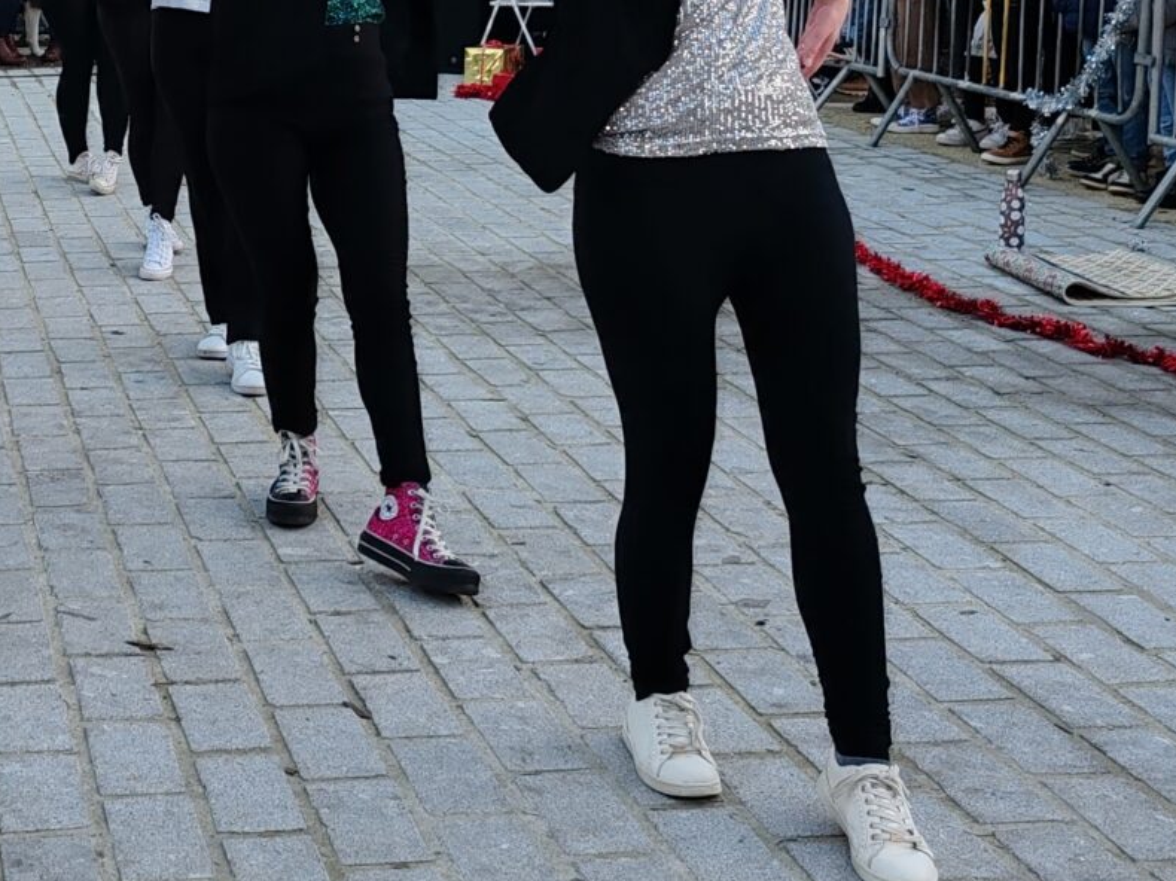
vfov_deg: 20.6
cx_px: 91
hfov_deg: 26.7
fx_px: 2377
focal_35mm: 70
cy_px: 83
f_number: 1.9
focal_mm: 6.12
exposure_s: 1/290
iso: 100
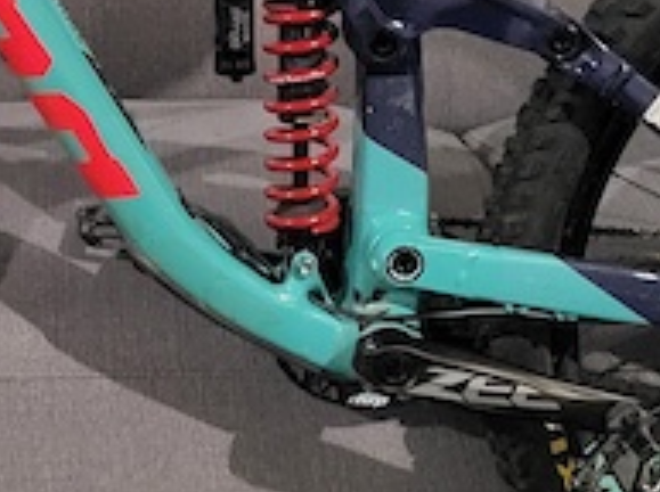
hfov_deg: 18.0
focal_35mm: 108
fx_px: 2055
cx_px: 106
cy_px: 82
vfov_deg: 13.6
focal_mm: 5.4
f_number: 1.8
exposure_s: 1/24
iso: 1250
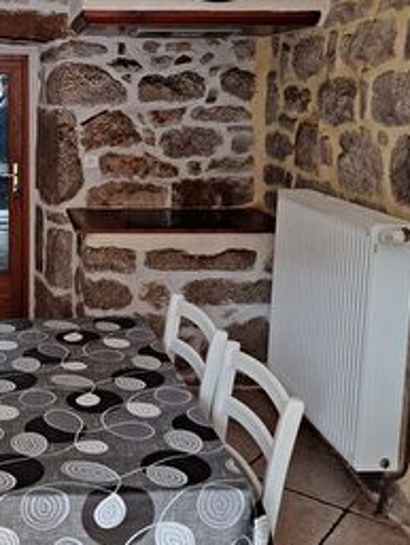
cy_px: 198
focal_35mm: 47
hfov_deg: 29.7
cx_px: 49
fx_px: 742
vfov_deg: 40.1
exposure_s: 1/33
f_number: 1.8
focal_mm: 6.4
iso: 640
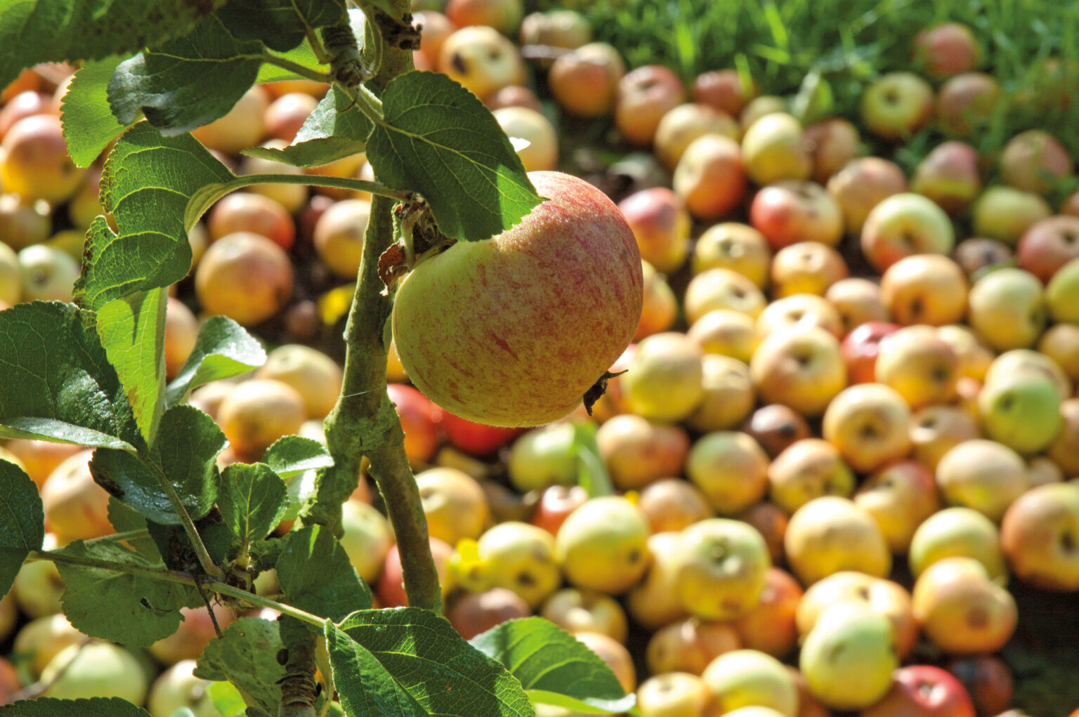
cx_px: 540
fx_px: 3144
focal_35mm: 105
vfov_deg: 13.0
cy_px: 358
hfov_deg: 19.5
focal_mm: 70
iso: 800
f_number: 5.6
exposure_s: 1/3200
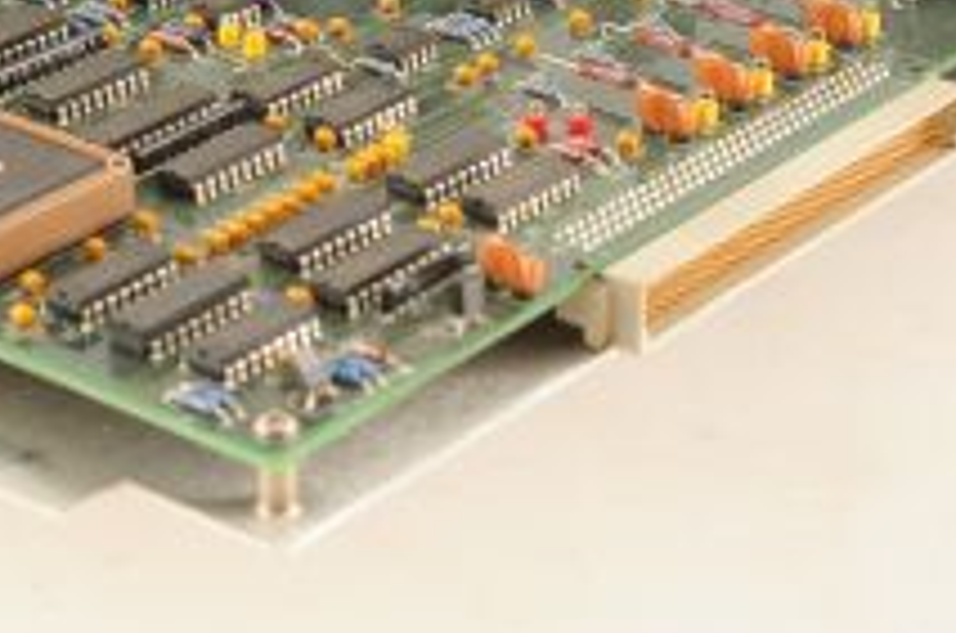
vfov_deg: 9.5
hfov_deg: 14.6
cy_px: -137
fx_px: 3736
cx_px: 444
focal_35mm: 141
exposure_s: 1/125
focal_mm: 50
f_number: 11
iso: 1600
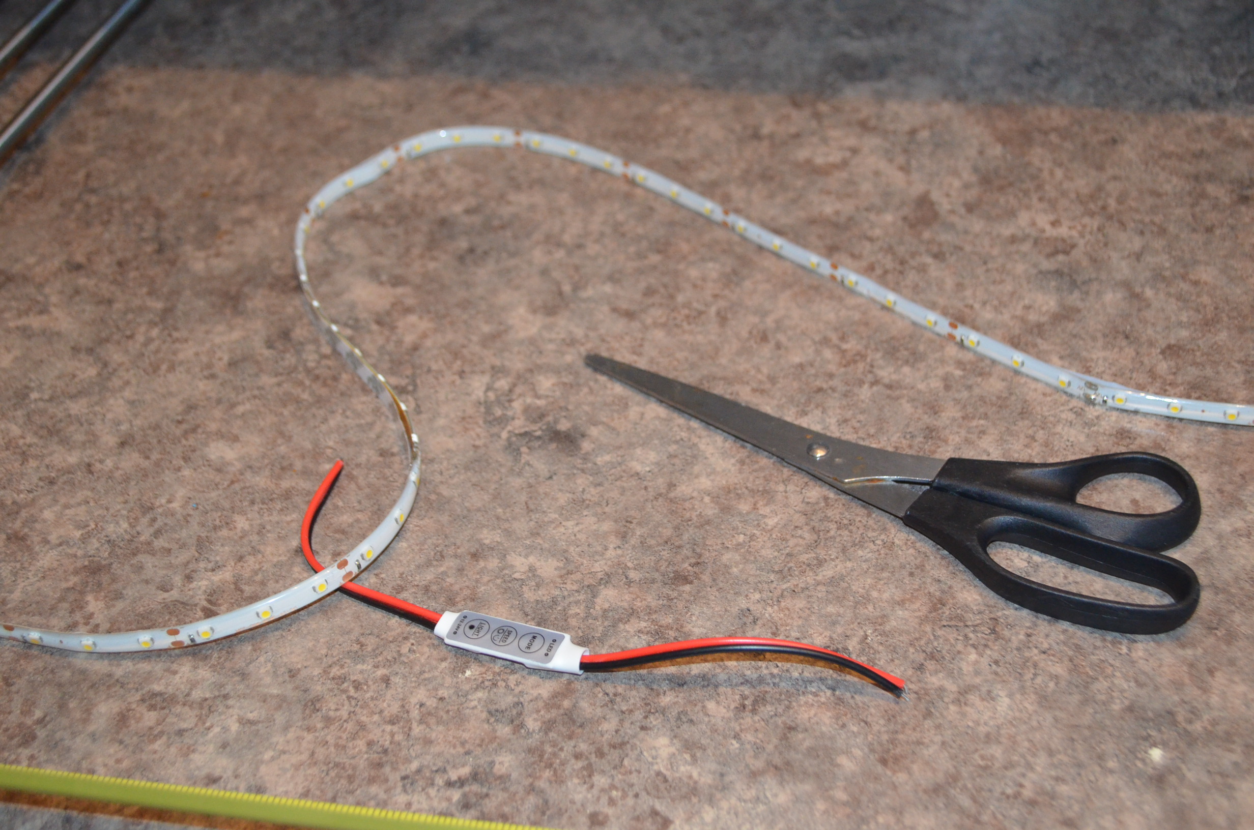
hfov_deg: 41.2
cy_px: 415
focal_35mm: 48
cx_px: 627
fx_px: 1669
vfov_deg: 28.0
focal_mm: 32
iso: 2000
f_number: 4.8
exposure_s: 1/60
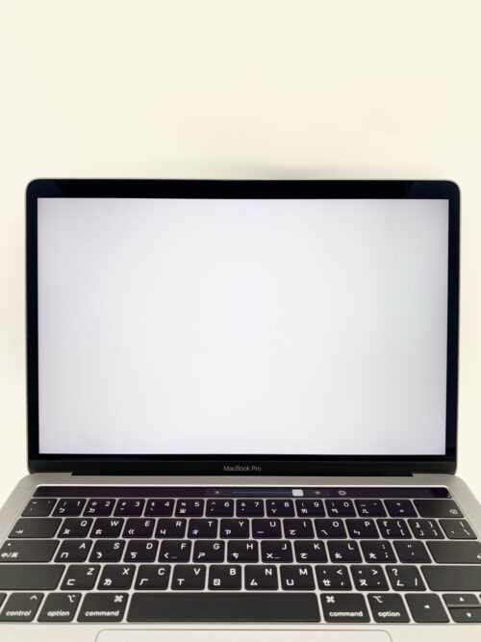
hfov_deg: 53.0
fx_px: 482
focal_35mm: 26
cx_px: 240
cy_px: 321
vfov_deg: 67.3
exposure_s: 1/199
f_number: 1.8
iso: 32
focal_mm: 4.25
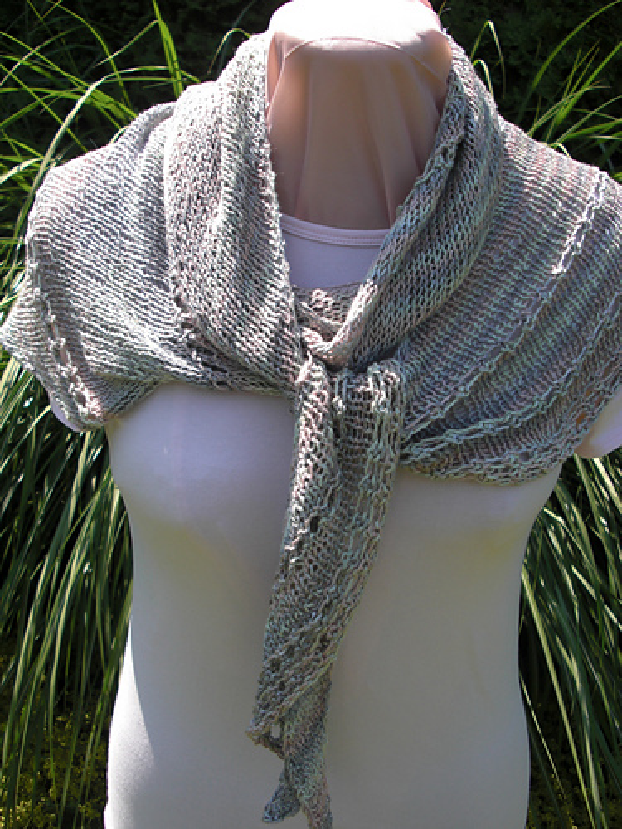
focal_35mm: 36
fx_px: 862
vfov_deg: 51.4
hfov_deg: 39.7
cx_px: 311
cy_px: 414
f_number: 2.8
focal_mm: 6.3
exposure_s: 1/500
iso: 50
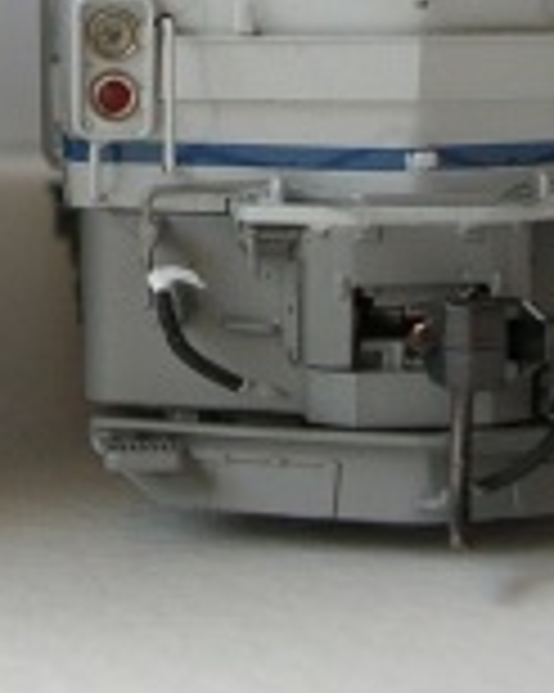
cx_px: -50
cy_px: -22
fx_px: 2277
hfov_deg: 13.6
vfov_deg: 16.9
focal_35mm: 111
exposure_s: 1/67.2
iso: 50
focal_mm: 5.8
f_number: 2.8
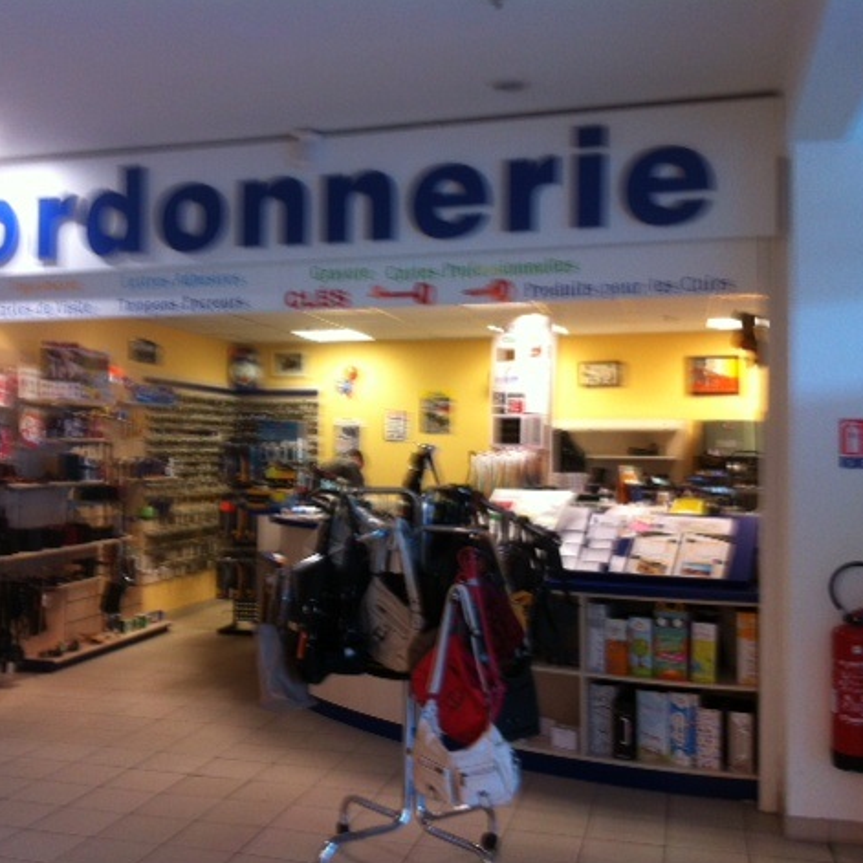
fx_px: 1185
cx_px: 319
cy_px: 431
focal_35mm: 42
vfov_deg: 40.0
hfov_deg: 39.7
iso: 80
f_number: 2.8
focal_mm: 3.85
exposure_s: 1/15
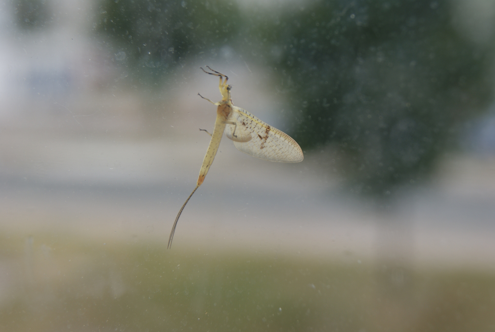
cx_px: 248
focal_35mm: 82
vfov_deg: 16.6
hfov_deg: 24.6
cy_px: 166
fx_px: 1136
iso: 100
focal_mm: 55
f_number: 7.1
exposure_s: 1/100
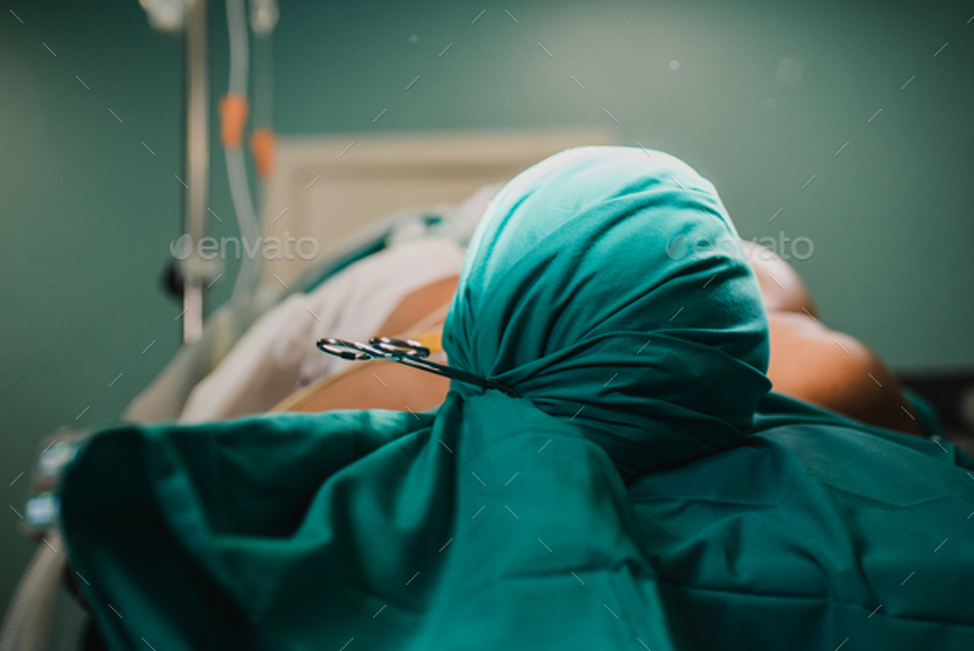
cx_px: 487
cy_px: 326
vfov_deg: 37.9
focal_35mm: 35
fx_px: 947
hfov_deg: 54.4
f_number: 2.5
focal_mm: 35
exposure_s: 1/1000
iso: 640
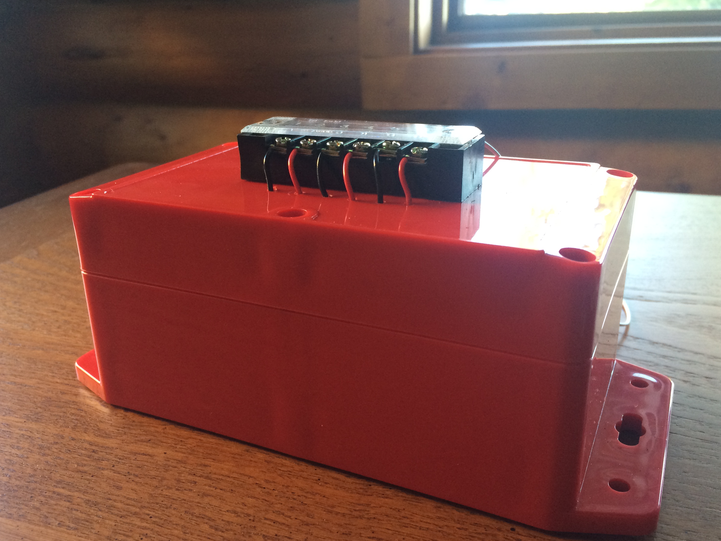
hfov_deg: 56.8
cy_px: 292
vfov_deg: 44.1
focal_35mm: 32
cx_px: 344
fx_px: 667
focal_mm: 4.15
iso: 125
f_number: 2.2
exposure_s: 1/30
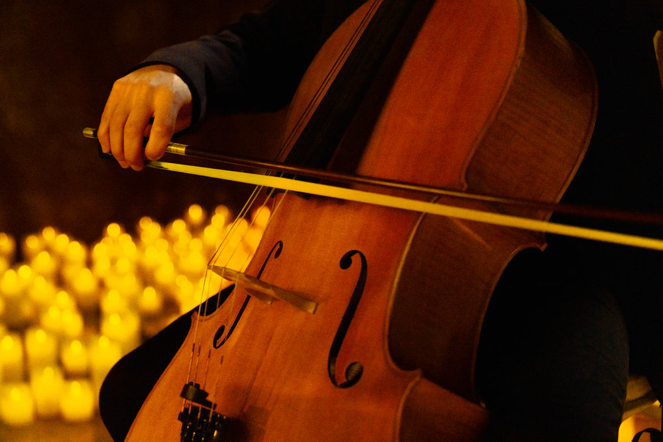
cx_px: 332
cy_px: 221
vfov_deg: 27.0
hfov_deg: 39.6
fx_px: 921
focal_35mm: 50
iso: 1600
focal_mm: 50
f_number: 2.8
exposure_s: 1/200
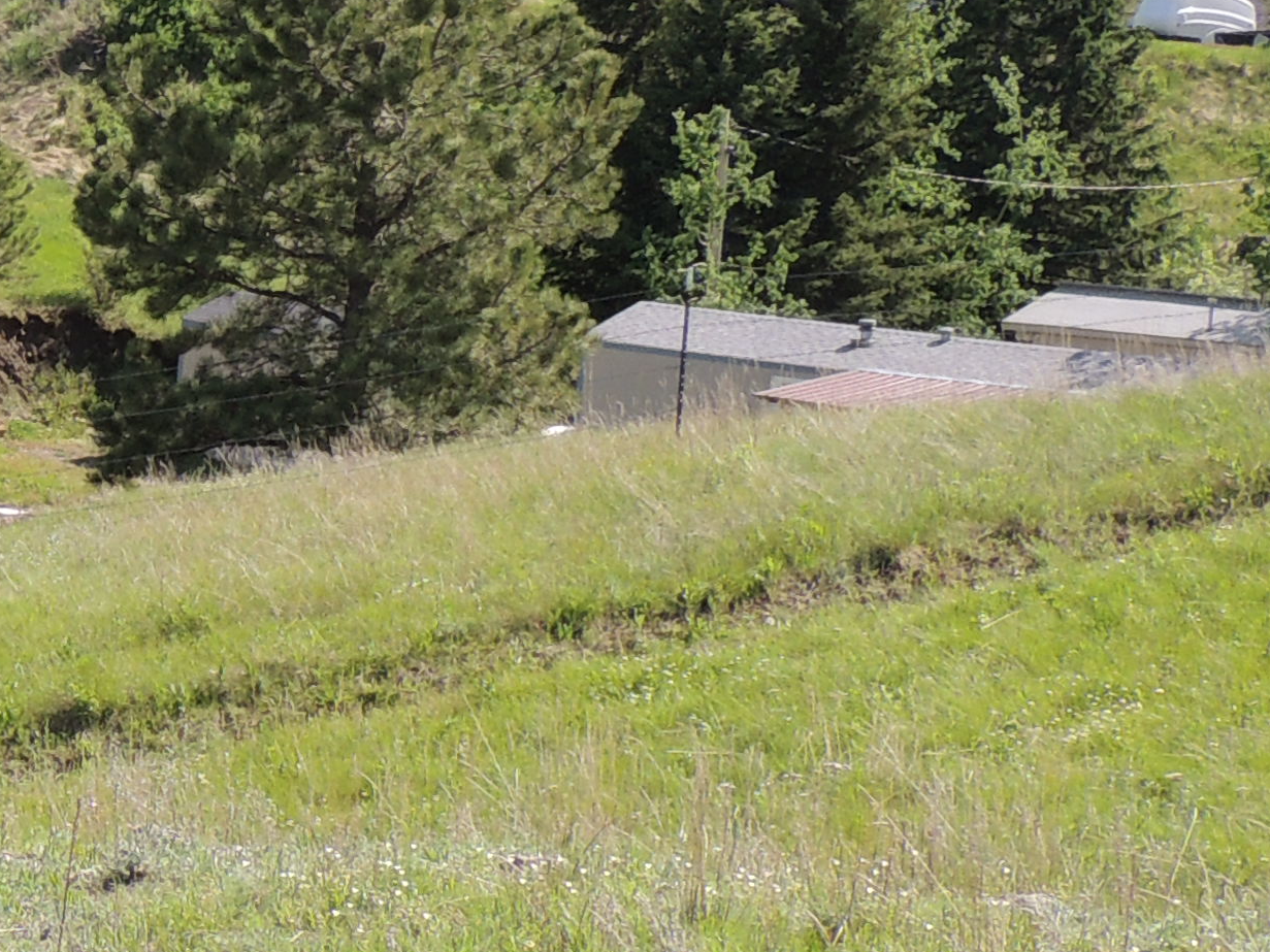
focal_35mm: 131
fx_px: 4806
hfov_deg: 13.8
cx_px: -831
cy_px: 307
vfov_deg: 11.3
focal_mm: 6.2
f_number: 3.3
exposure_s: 1/640
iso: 100
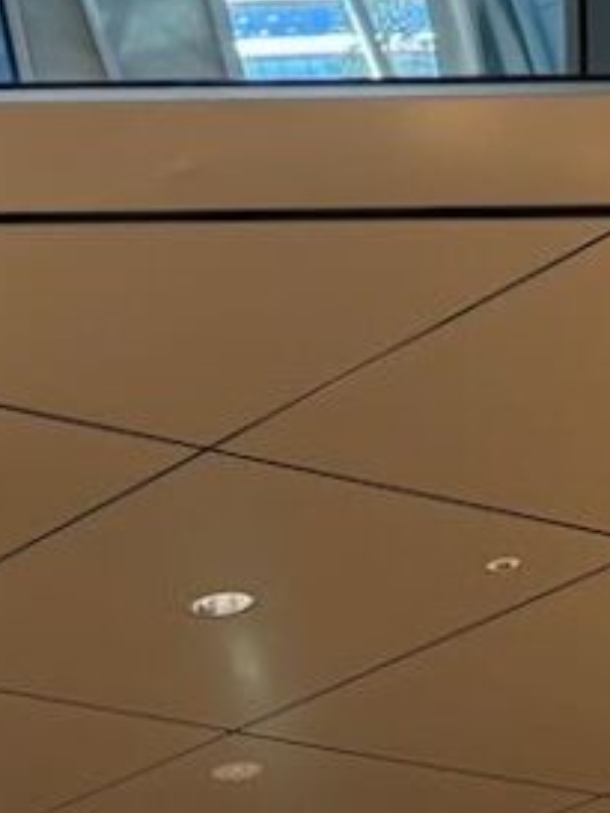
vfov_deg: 14.6
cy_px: 244
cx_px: -1113
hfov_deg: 9.2
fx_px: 3169
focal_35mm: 135
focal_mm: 6.86
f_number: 1.78
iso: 125
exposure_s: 1/100
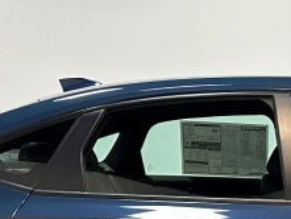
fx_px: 934
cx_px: 341
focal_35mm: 111
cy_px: 414
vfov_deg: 12.1
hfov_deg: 17.0
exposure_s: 1/60
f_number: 1.78
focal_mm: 6.86
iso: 400
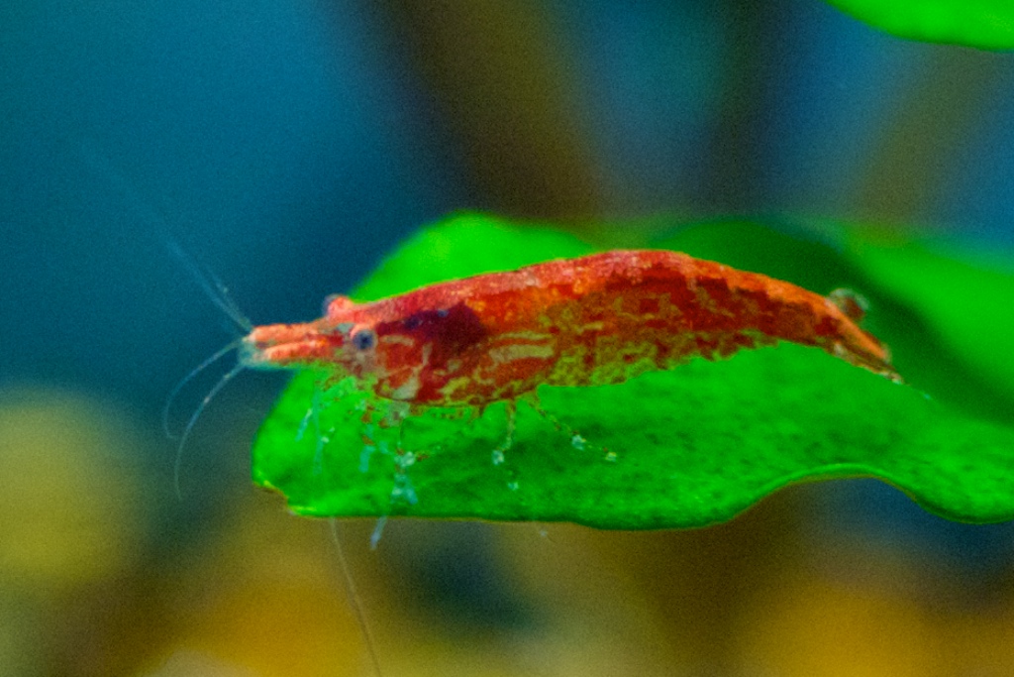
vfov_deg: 25.8
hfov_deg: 37.8
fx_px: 1479
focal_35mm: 52
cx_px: 507
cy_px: 338
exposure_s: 1/80
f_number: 2.8
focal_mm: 35
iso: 800
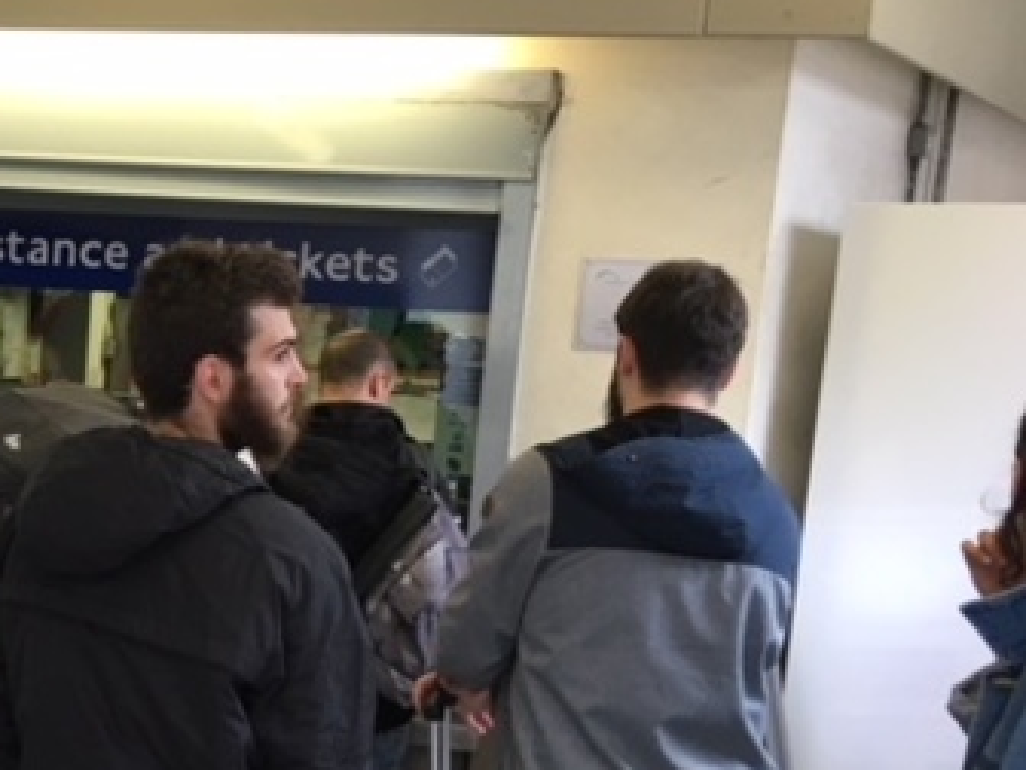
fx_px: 1749
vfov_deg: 24.6
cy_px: 535
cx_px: 17
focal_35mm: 59
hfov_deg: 30.5
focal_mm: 4.15
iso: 50
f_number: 2.2
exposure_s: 1/33
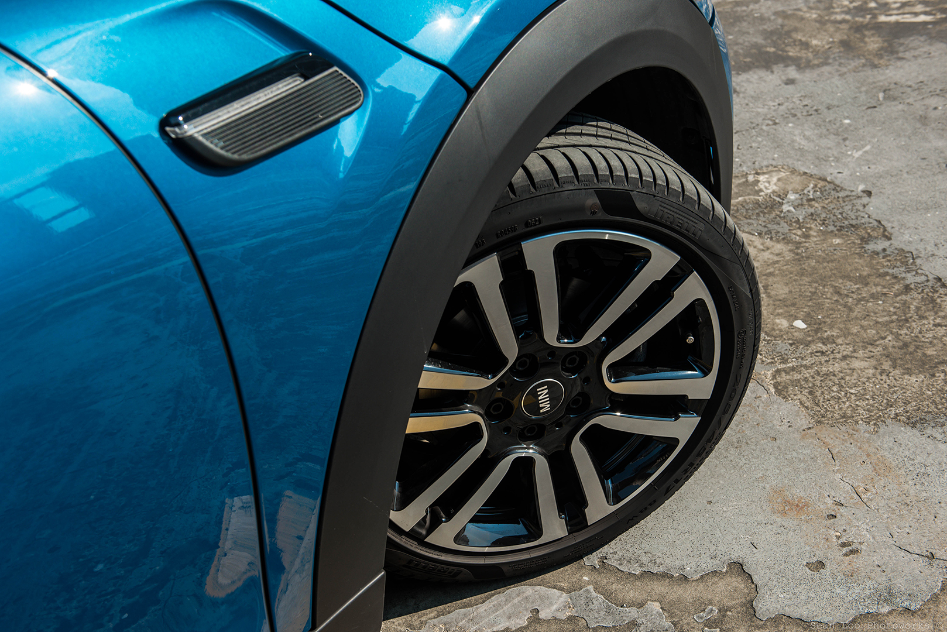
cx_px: 474
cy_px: 316
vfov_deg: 31.9
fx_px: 1105
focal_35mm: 42
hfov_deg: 46.4
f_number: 8
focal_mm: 42
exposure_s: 1/320
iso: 160
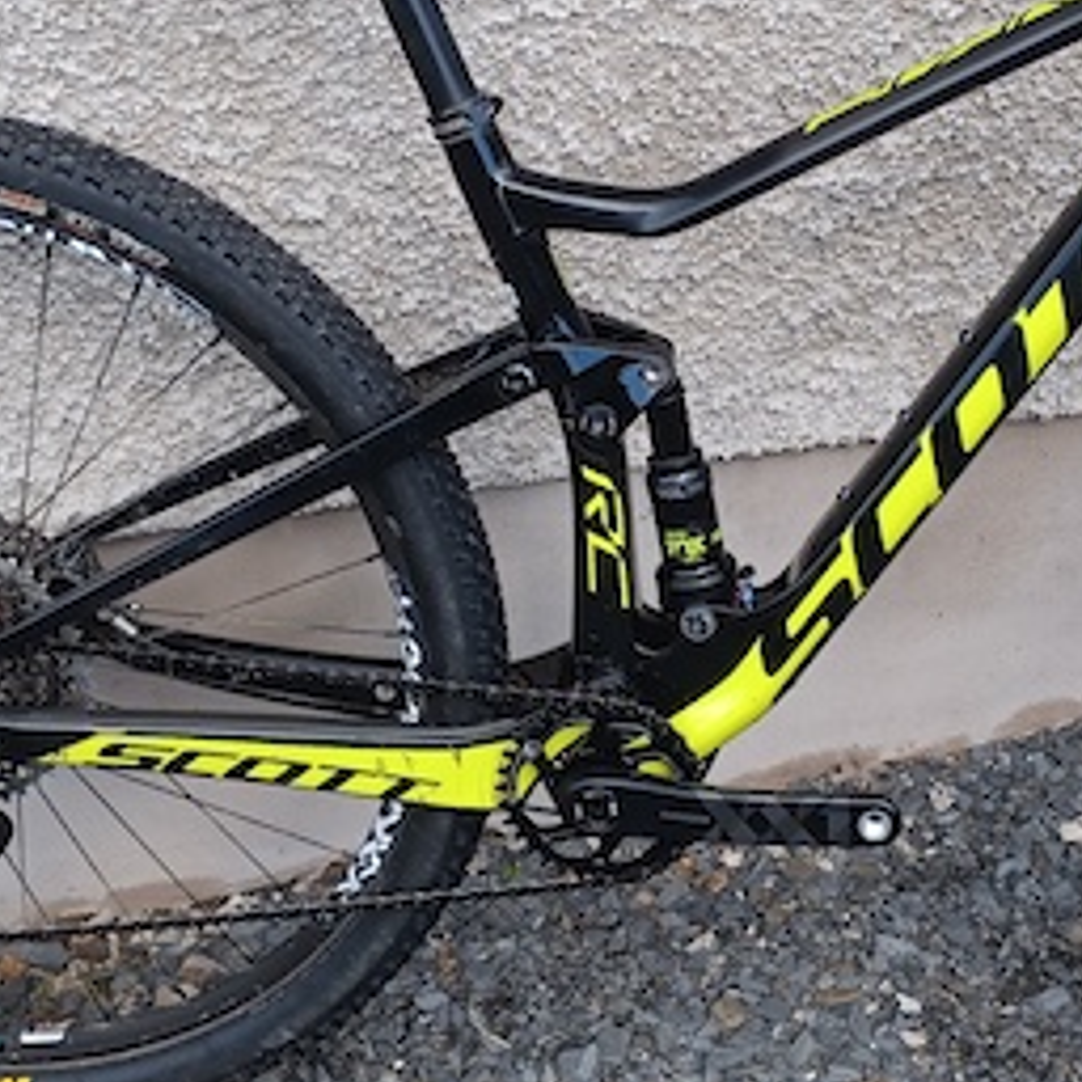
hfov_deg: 24.9
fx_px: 2440
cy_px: 452
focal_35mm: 69
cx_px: 723
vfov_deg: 25.0
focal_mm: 4.6
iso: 32
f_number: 1.8
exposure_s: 1/112
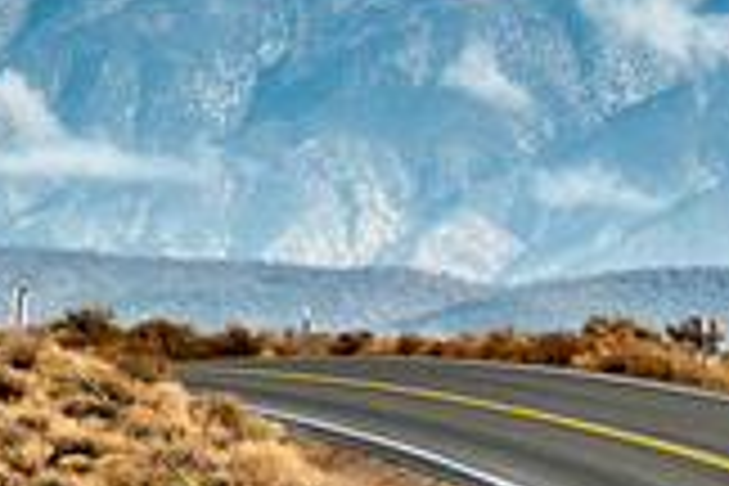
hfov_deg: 2.7
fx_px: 15450
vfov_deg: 1.8
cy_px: 322
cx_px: 472
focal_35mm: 763
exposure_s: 1/950
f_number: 5.6
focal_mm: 140
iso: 400
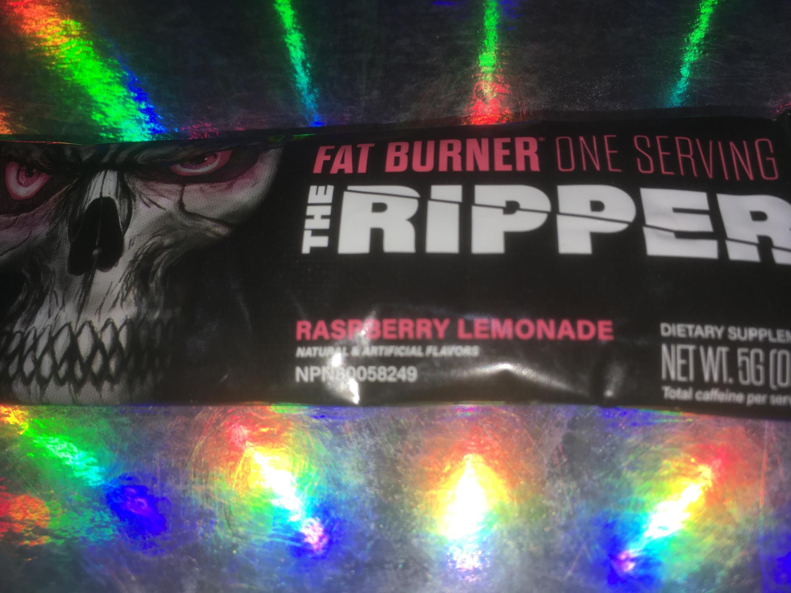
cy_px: 296
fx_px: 663
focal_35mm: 29
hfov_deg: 61.7
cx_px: 396
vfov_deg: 48.2
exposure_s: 1/641
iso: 25
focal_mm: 4.15
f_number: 2.2
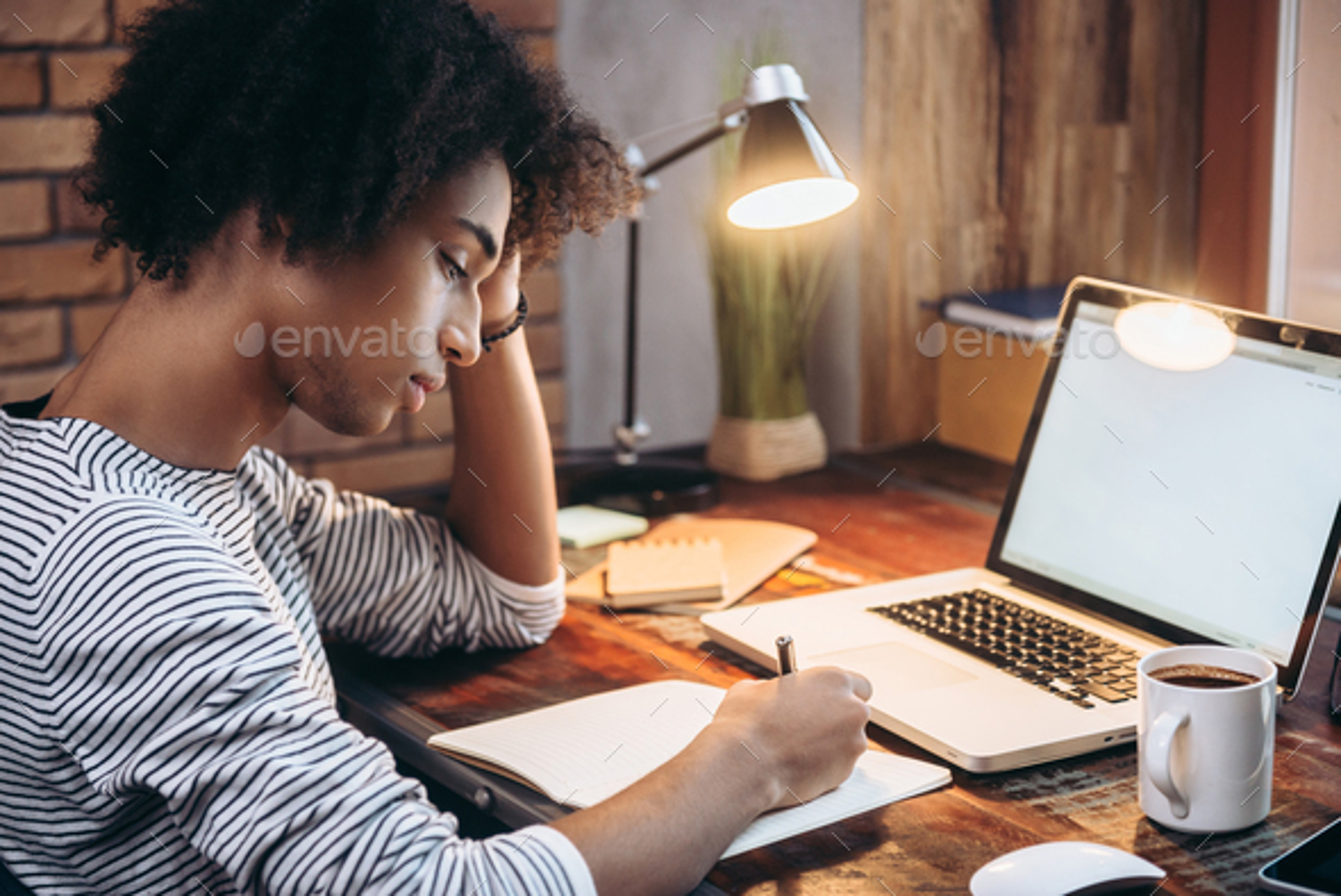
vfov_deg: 19.5
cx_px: 670
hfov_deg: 28.8
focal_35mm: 70
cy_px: 448
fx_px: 2609
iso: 500
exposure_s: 1/50
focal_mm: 70
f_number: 3.2
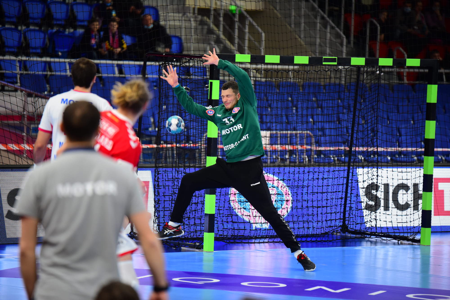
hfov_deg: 10.3
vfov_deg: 6.9
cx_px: 225
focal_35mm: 200
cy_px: 150
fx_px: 2501
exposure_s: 1/1250
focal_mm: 200
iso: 2500
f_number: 2.8
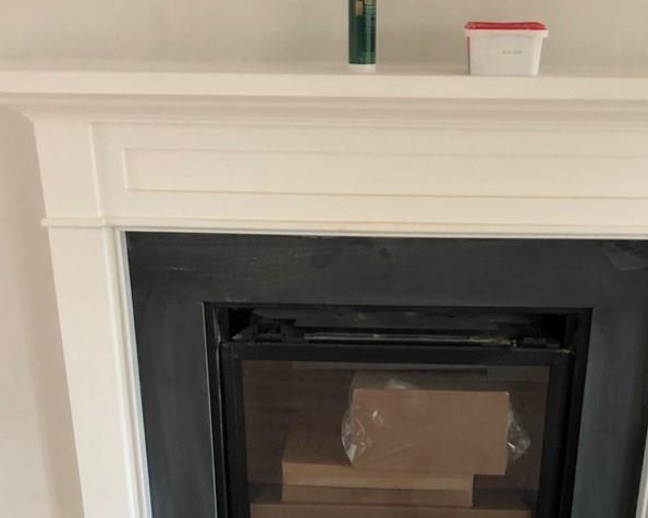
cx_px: 384
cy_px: 396
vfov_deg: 31.4
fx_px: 901
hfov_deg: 39.4
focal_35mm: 47
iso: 100
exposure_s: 1/13
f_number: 1.8
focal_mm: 3.99
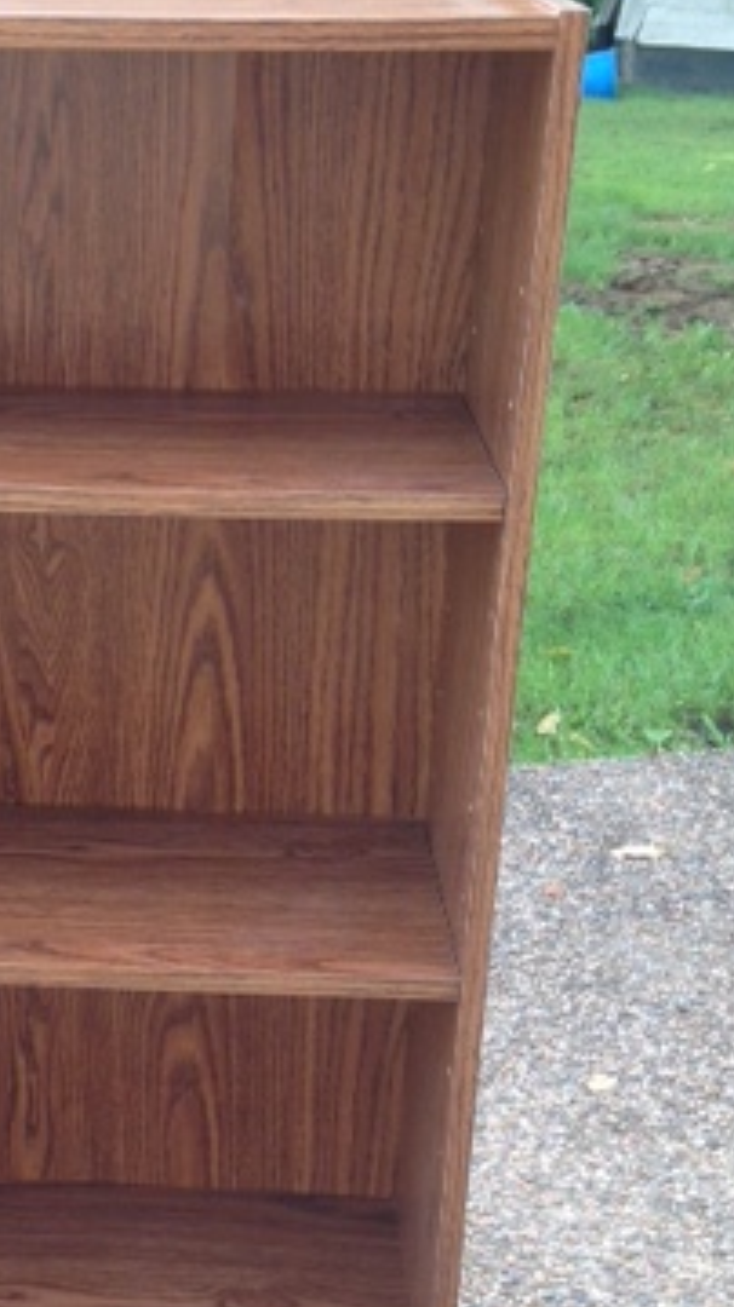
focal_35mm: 64
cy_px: 773
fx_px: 2219
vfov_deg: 32.8
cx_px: 51
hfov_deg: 18.4
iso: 64
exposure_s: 1/120
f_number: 2.4
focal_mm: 4.12
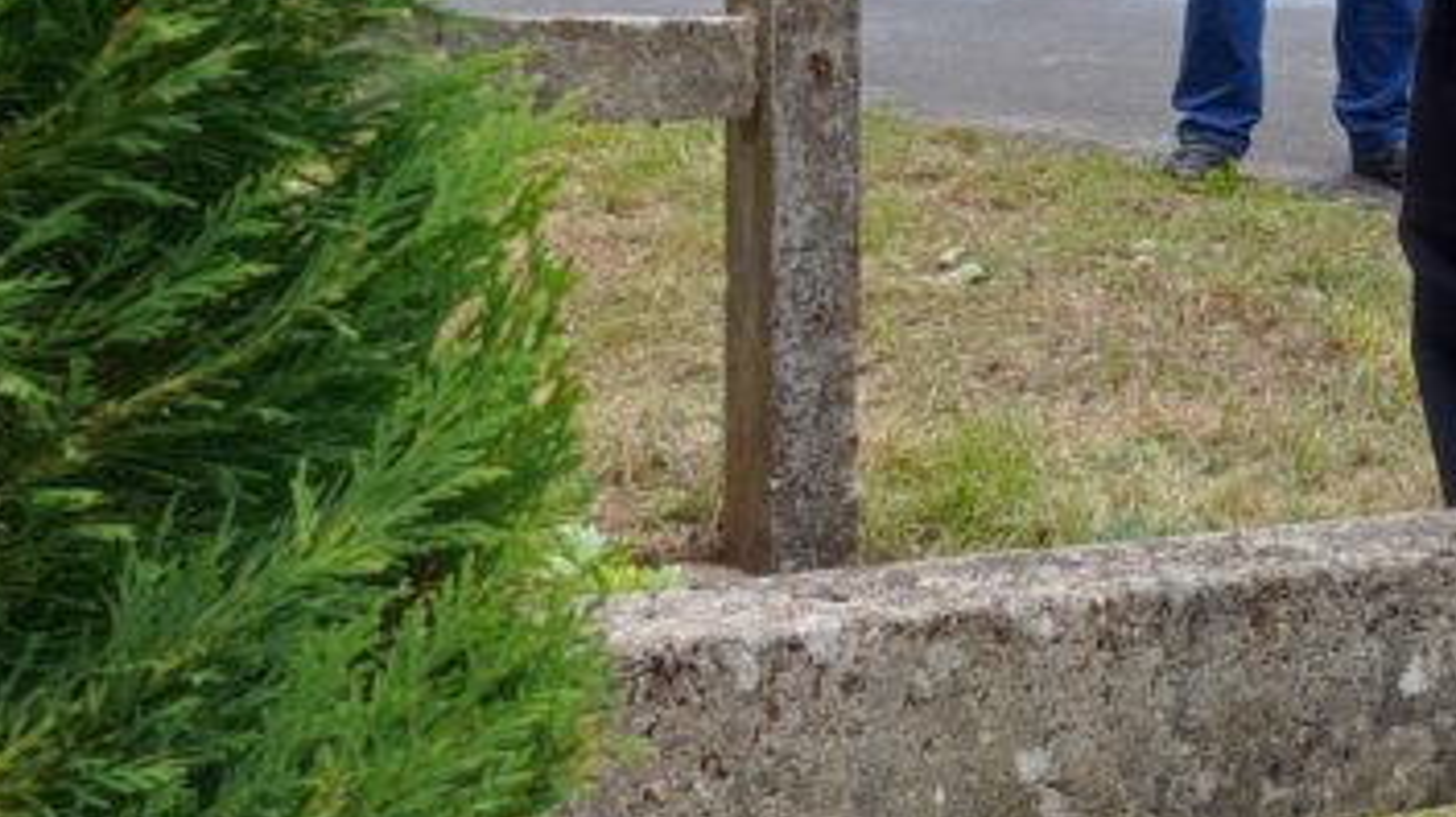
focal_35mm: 89
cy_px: 17
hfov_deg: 21.5
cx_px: 1918
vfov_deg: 13.4
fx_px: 3434
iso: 82
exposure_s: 1/100
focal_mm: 5.89
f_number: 1.89
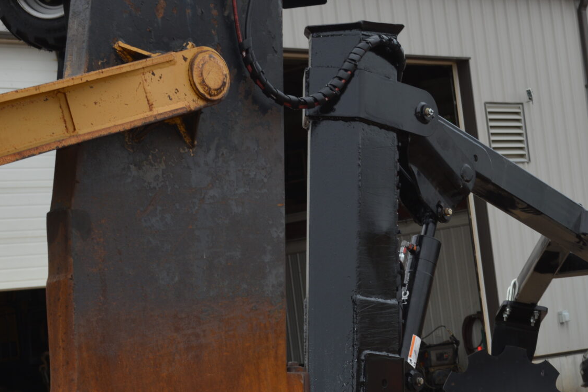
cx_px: 527
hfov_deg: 17.5
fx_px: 1878
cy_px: 315
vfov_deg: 11.9
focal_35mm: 115
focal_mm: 42
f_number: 7.1
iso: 100
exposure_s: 1/200
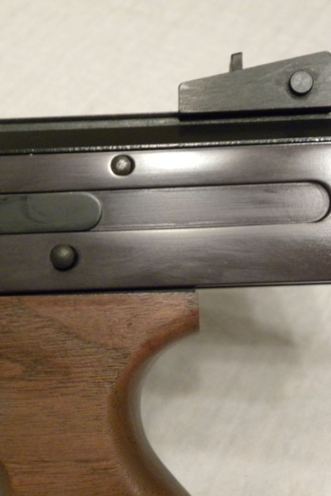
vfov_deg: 31.4
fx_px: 883
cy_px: 248
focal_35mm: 64
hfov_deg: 21.2
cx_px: 138
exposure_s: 1/30.4
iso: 400
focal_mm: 8.2
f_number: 3.2
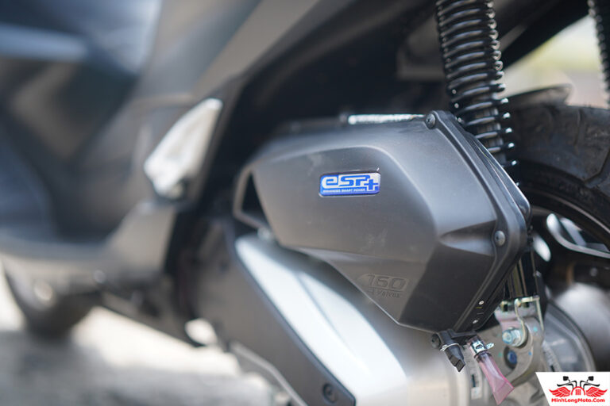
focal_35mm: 50
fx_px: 847
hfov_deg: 39.6
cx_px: 305
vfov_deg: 27.0
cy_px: 203
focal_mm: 50
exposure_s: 1/400
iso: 200
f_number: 1.4
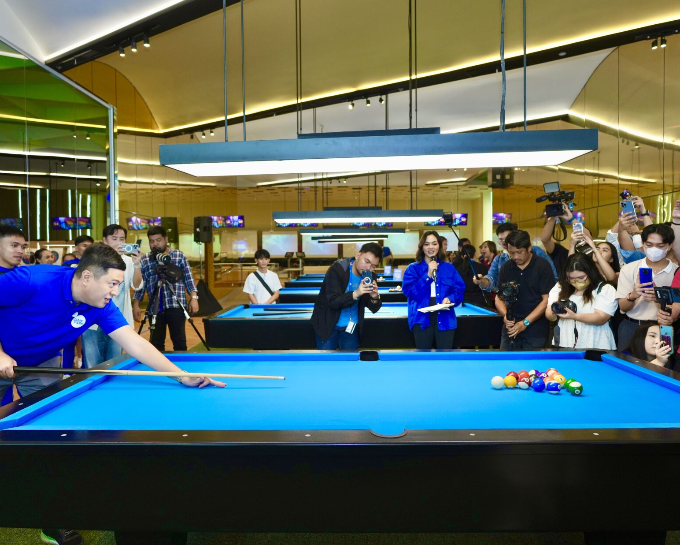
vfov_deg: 51.5
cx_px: 340
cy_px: 272
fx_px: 564
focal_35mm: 28
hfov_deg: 62.2
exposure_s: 1/160
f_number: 4
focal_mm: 24
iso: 640
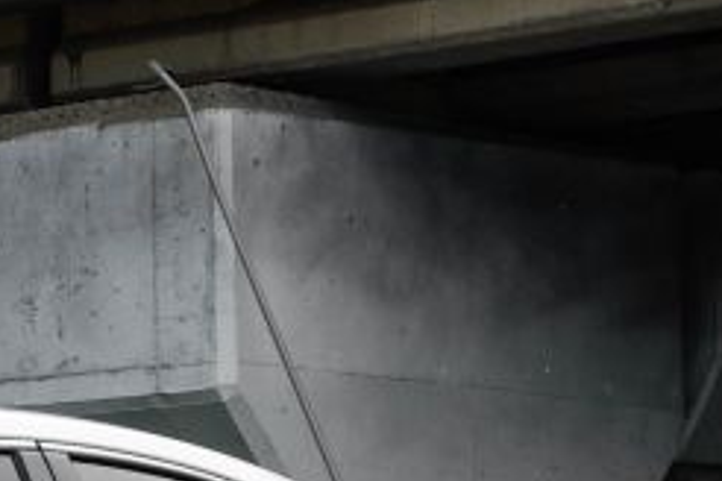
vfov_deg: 4.7
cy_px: 736
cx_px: -766
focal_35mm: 292
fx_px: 5856
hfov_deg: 6.8
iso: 200
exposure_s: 1/200
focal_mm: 57
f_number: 7.1
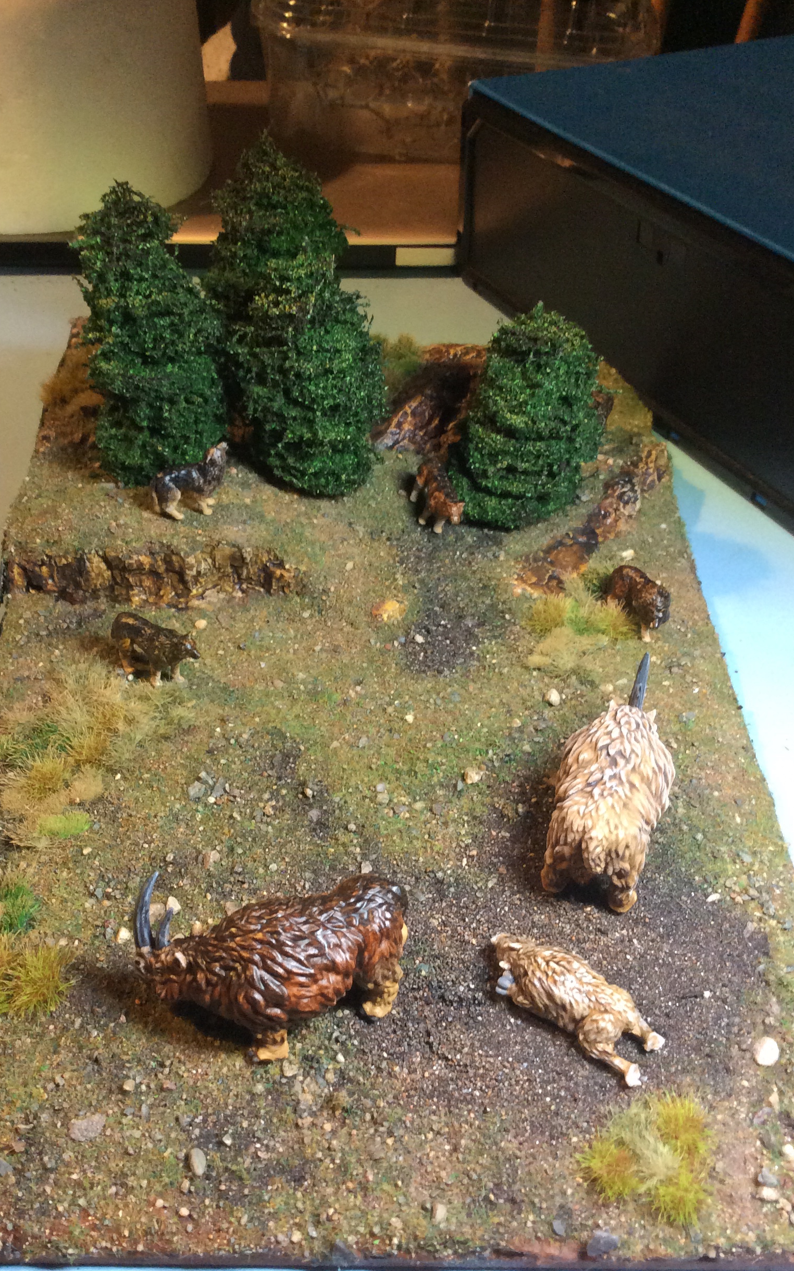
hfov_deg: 35.3
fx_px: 1247
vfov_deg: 54.0
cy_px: 649
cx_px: 355
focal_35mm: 36
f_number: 2.4
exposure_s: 1/25
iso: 160
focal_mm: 3.3
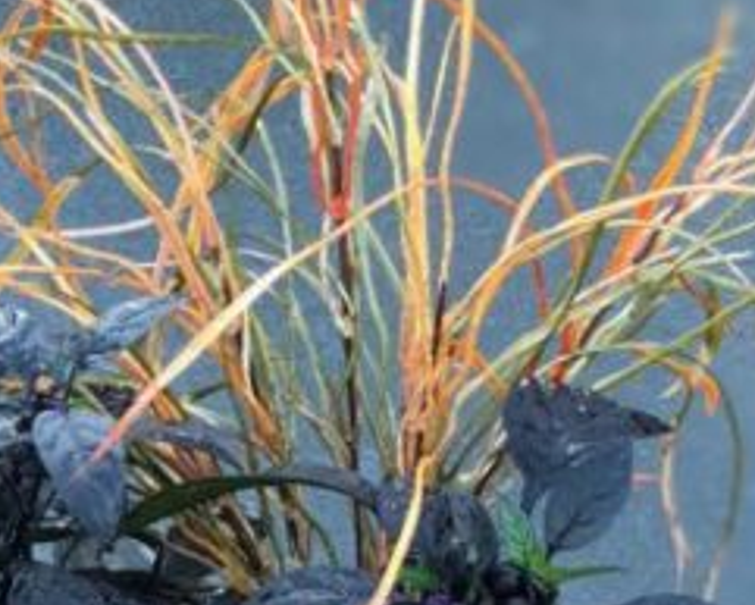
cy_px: 969
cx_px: 345
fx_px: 4516
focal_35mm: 202
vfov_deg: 7.5
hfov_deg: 9.6
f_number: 2.4
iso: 64
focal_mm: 6
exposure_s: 1/60
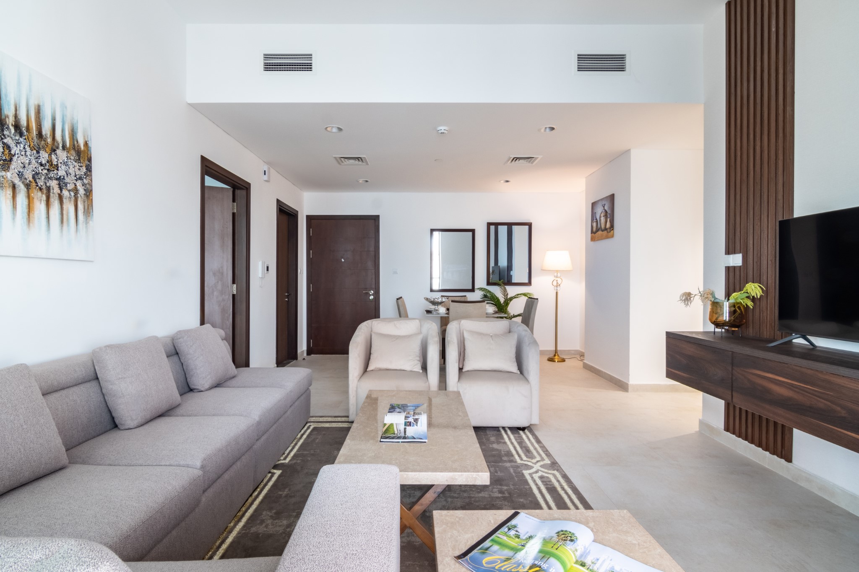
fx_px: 382
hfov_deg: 96.7
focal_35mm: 16
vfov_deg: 73.7
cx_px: 430
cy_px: 286
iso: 250
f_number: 22
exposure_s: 1/2
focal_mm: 11
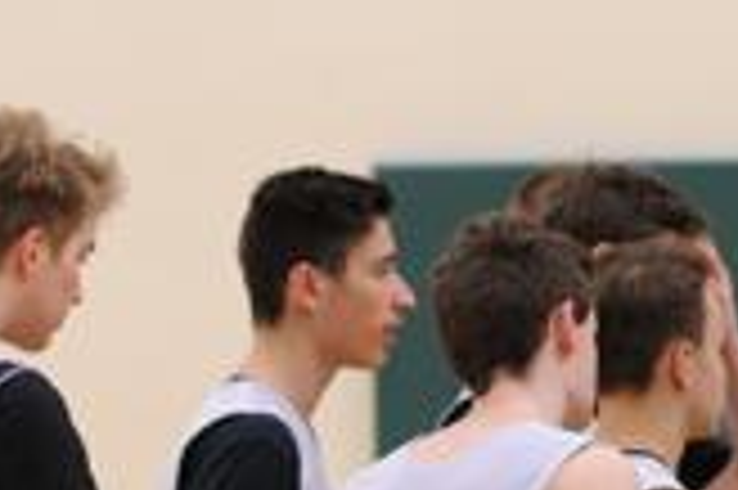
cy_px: 492
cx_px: 1008
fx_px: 8758
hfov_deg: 4.8
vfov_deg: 3.2
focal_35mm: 428
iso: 640
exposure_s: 1/125
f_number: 3.2
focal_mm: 85
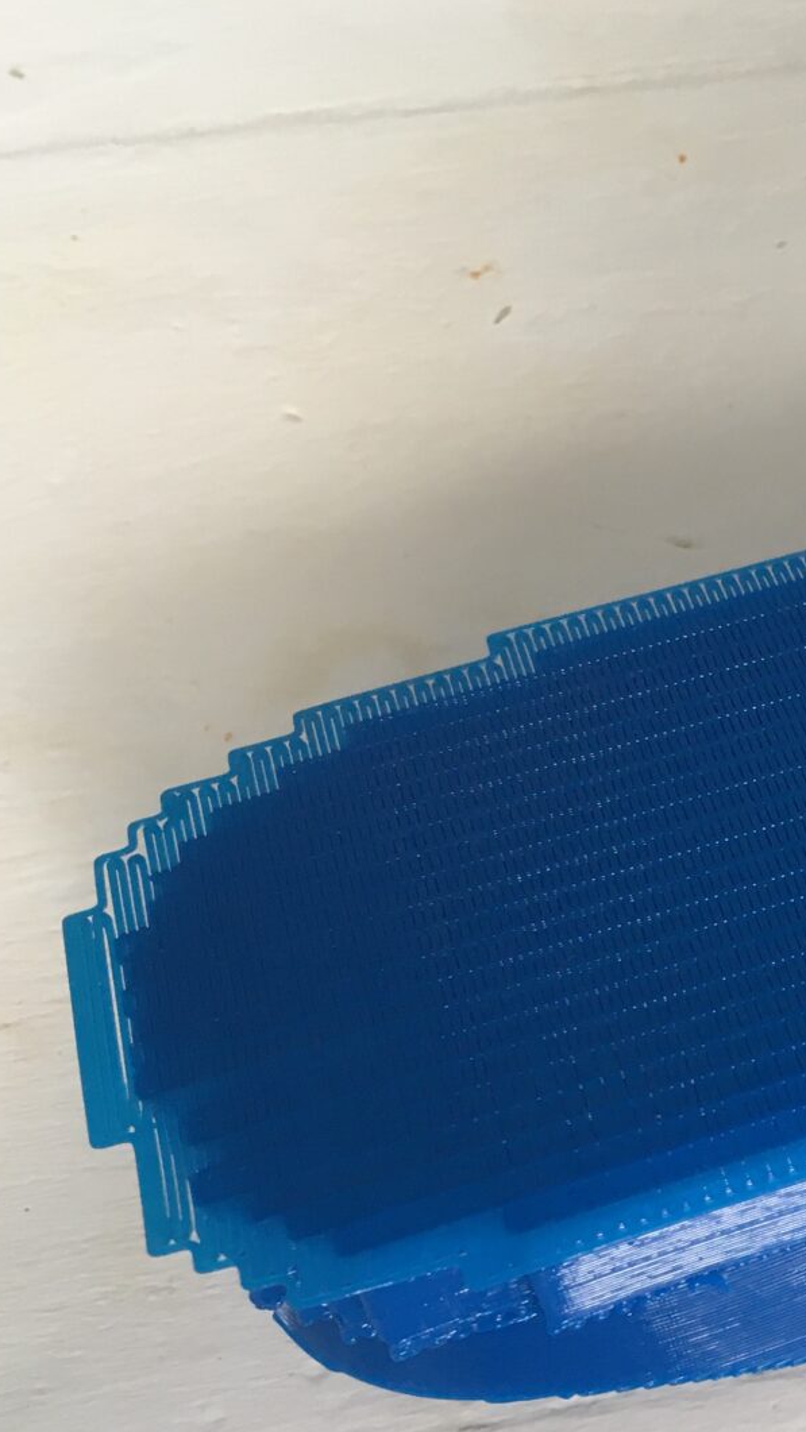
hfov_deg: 17.9
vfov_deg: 34.2
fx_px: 2317
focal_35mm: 61
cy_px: 904
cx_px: 1172
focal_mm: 4.15
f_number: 2.2
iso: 50
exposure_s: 1/30
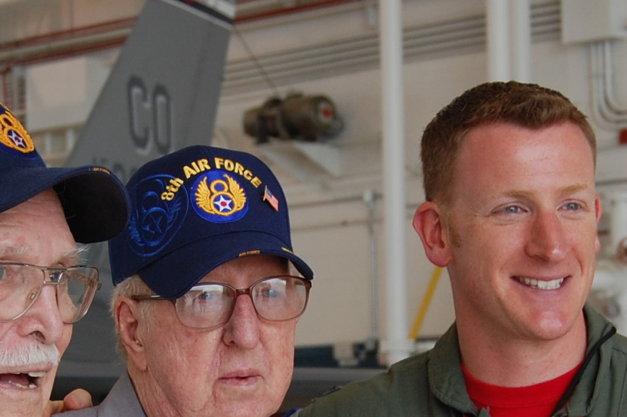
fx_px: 2558
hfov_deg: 14.0
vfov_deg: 9.2
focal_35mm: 147
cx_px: 219
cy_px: 501
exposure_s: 1/125
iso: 280
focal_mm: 34
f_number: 5.6
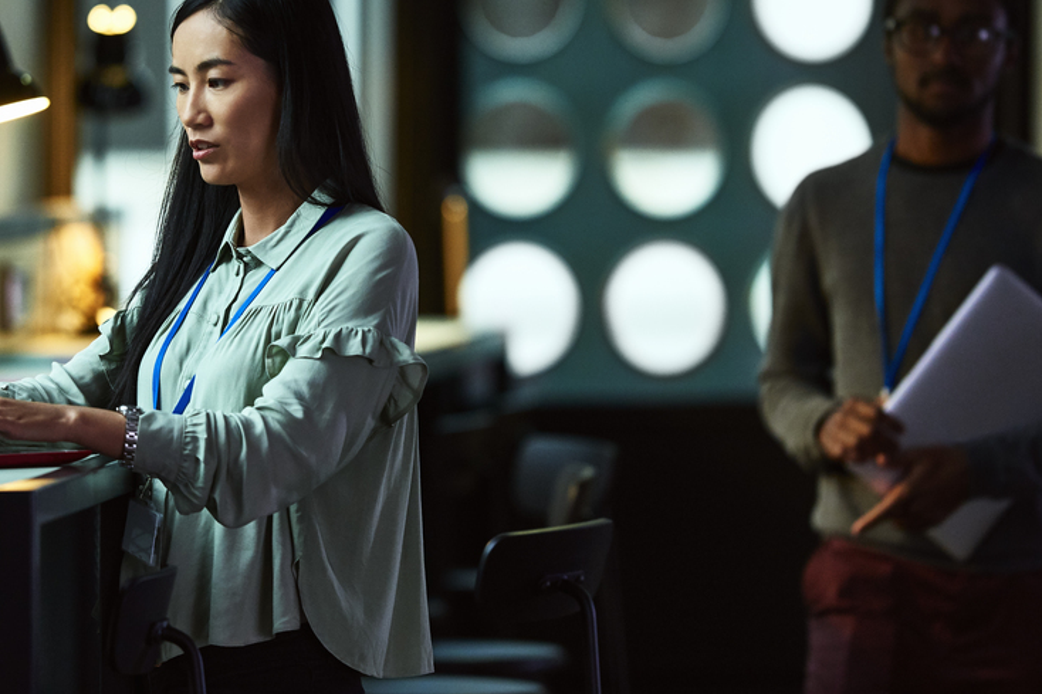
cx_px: 416
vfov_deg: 4.2
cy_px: 230
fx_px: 9462
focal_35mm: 327
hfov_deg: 6.3
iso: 1250
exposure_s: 1/200
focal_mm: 200
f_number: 2.2
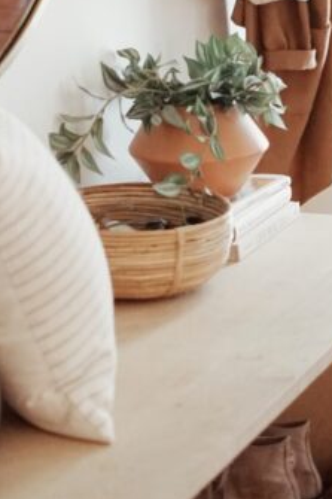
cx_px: 242
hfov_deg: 8.9
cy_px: -67
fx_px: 2119
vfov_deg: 13.1
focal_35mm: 153
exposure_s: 1/25
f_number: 2.2
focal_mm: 50
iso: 3200
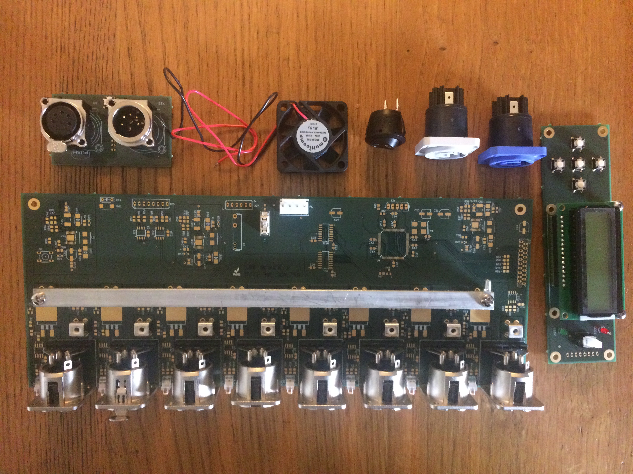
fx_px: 530
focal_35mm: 29
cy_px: 237
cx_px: 316
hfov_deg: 61.7
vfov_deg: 48.2
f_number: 2.2
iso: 500
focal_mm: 4.15
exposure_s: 1/17
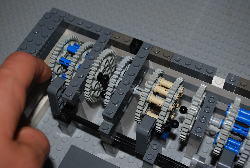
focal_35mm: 52
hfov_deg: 37.8
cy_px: 84
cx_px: 125
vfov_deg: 25.8
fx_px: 365
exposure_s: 1/125
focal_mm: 35
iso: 100
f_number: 5.3
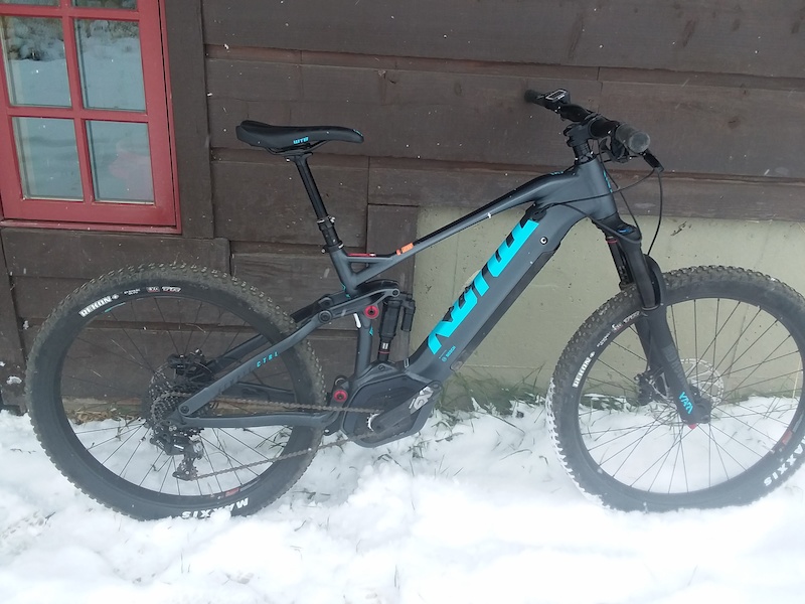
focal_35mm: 29
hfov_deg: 61.7
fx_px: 674
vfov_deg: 48.2
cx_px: 402
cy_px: 302
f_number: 1.9
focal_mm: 2.47
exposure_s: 1/549
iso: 40
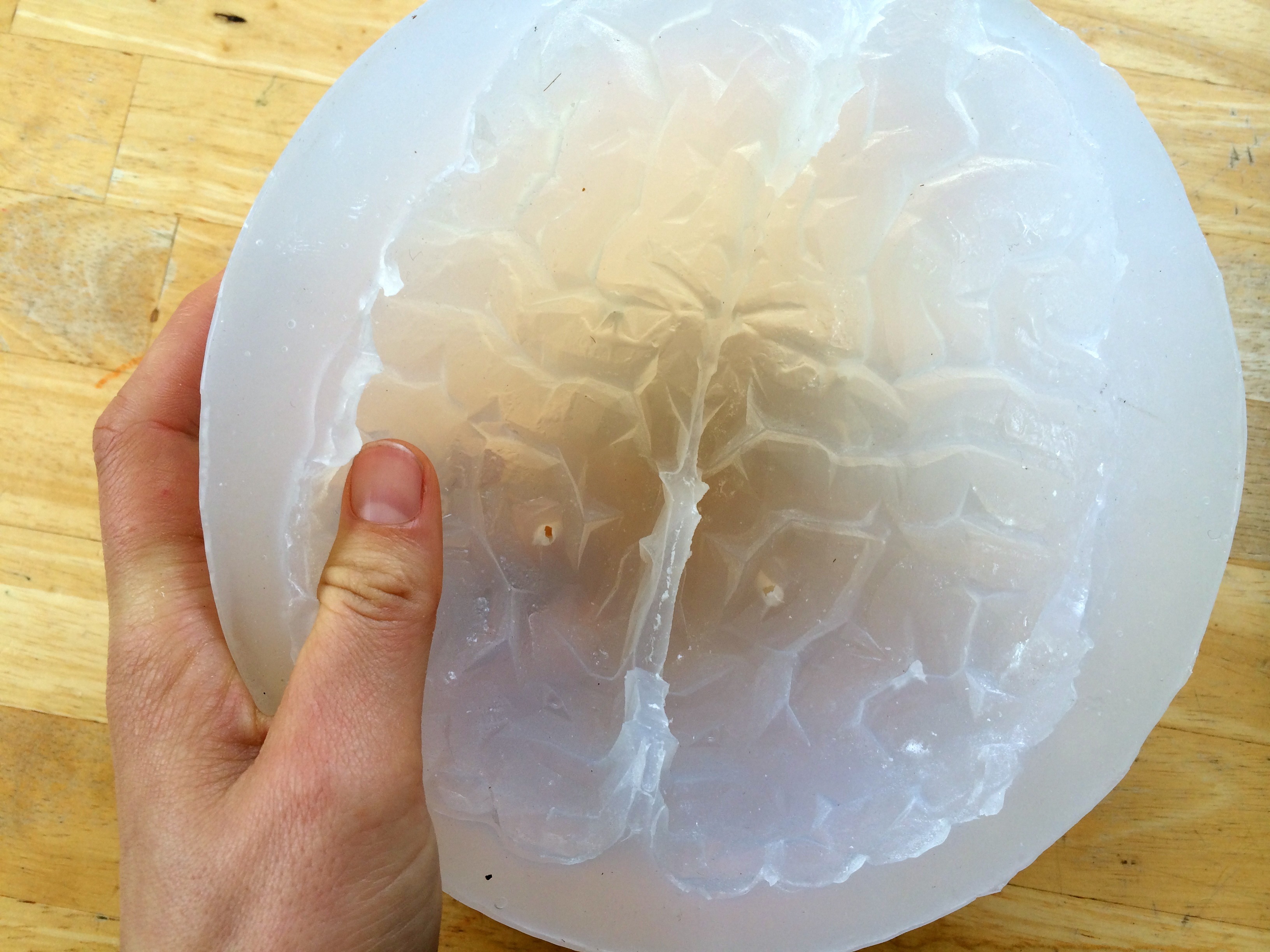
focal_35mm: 30
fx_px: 1101
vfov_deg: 46.8
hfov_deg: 60.0
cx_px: 635
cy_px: 476
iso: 40
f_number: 2.2
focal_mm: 4.12
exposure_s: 1/120
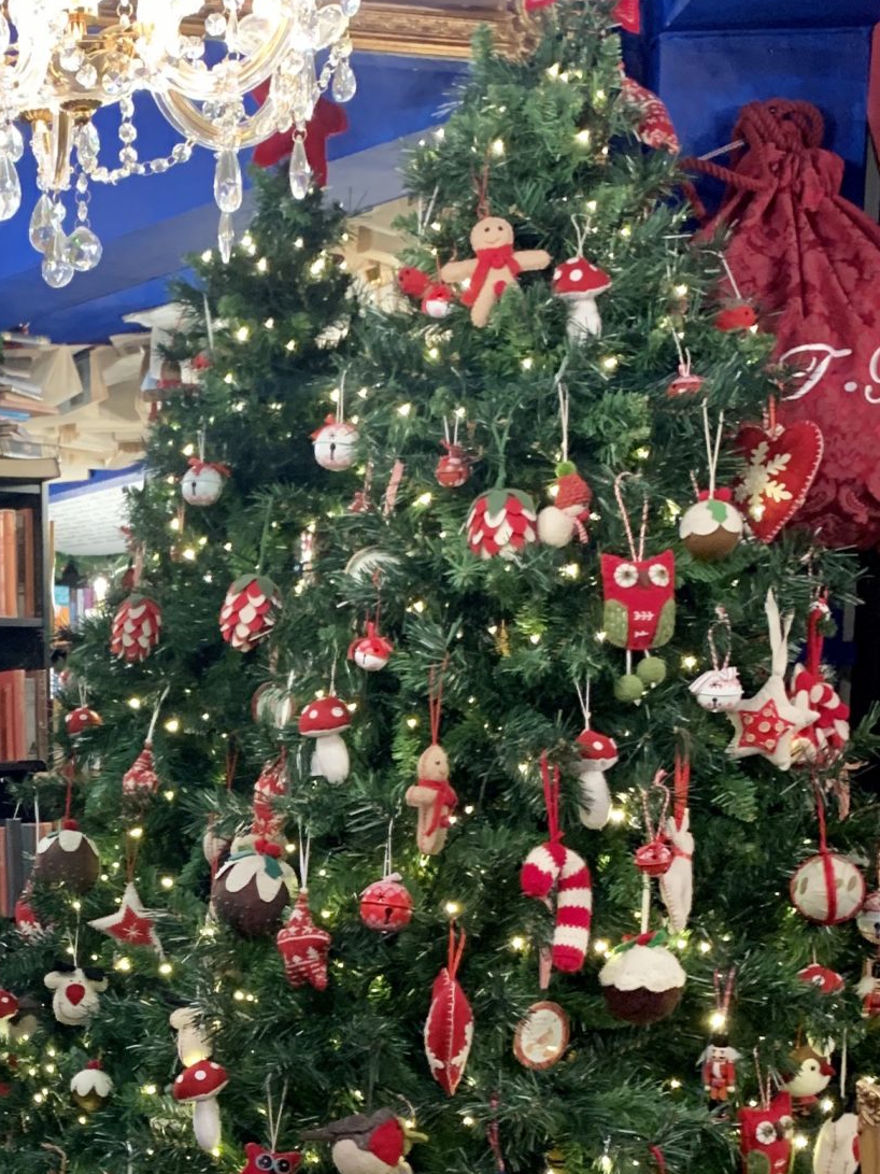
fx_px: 2068
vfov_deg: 30.8
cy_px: 970
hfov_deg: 23.1
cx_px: 2
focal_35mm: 61
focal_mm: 4.25
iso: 250
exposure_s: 1/33
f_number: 1.8
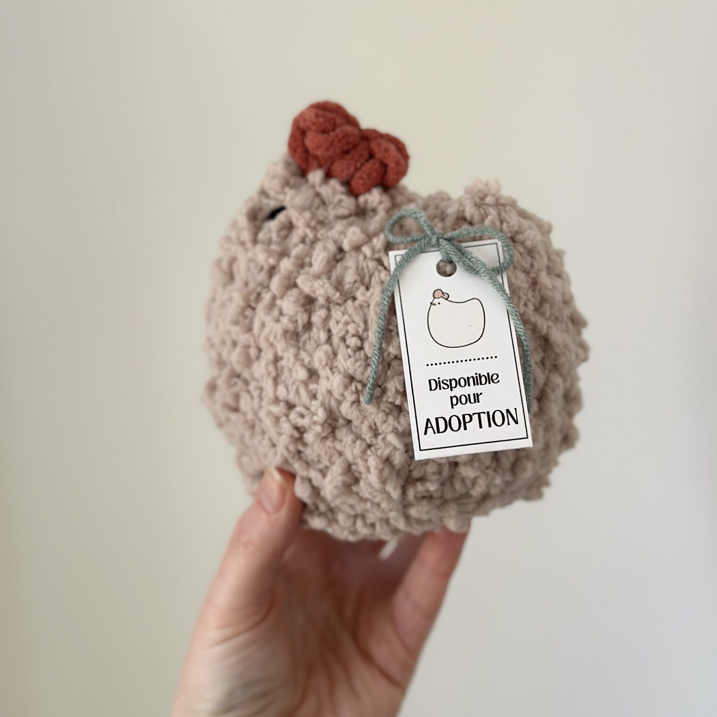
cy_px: 346
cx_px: 358
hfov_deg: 30.0
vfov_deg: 30.0
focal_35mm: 57
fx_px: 1336
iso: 125
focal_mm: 6.86
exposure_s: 1/90
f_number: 1.78
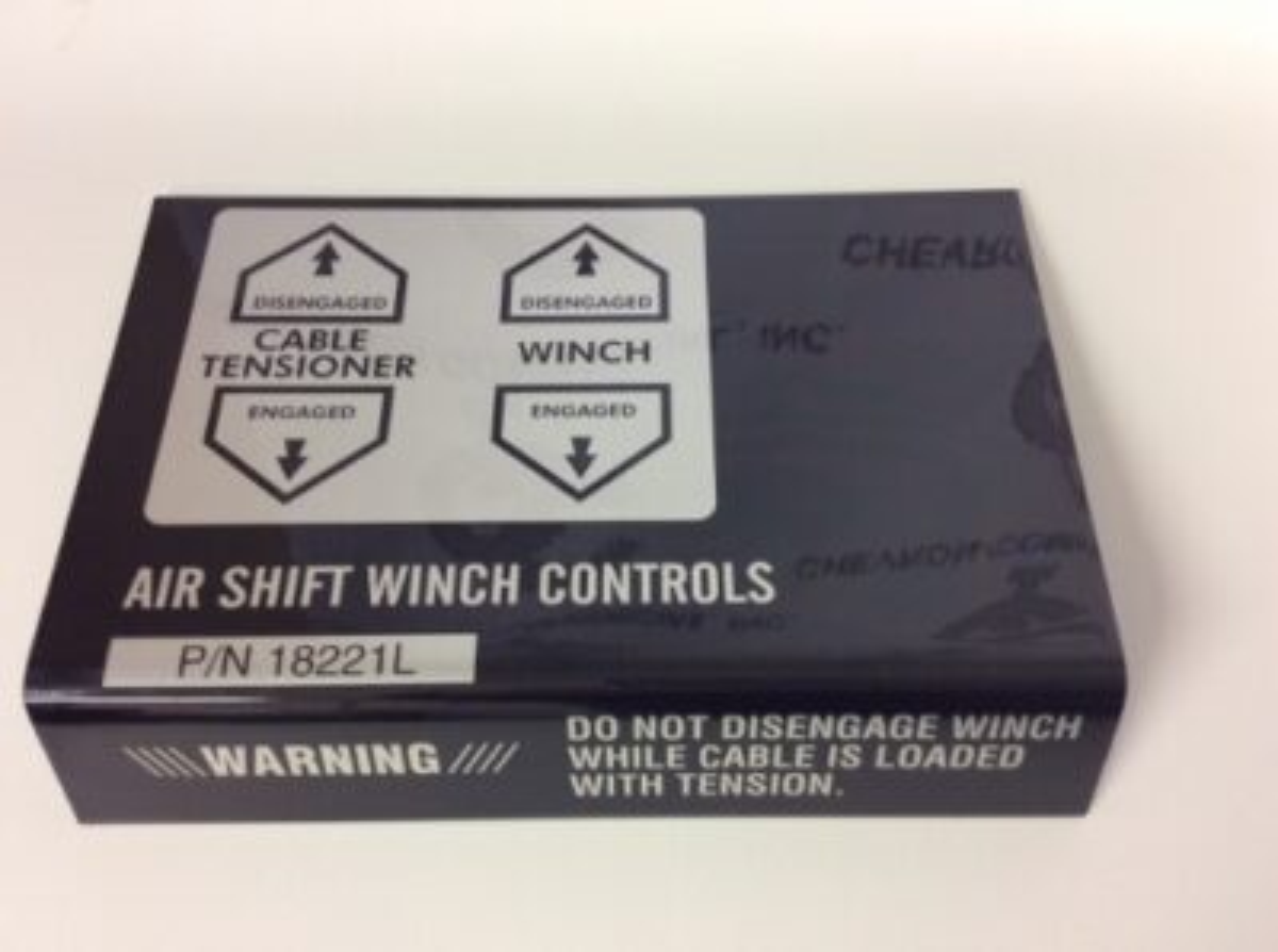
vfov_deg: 44.0
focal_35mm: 32
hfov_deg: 56.9
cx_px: 639
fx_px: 1179
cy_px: 476
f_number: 2.4
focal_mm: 3.3
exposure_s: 1/24
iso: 80
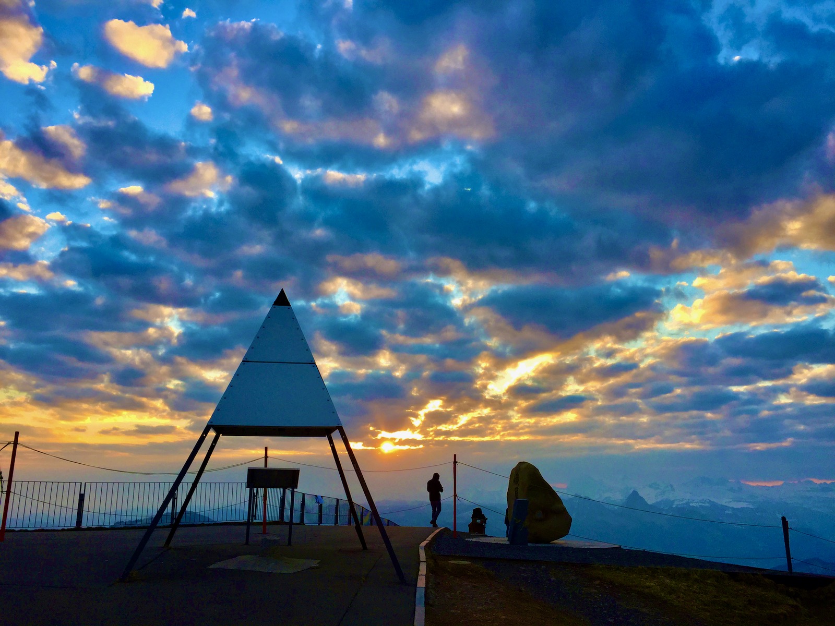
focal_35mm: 29
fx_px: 700
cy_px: 313
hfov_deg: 61.7
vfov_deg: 48.2
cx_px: 418
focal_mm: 4.15
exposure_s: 1/471
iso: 32
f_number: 2.2
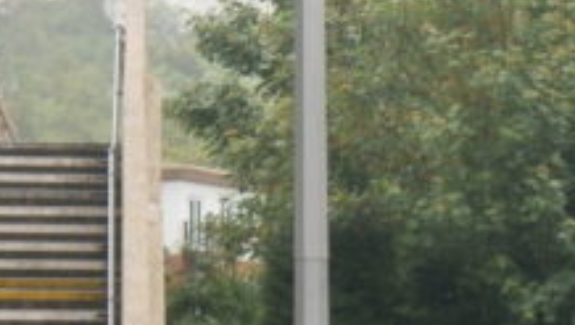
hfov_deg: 9.3
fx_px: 3509
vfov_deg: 5.3
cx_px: 491
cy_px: 412
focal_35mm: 230
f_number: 3.9
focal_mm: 10.7
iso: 80
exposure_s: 1/80
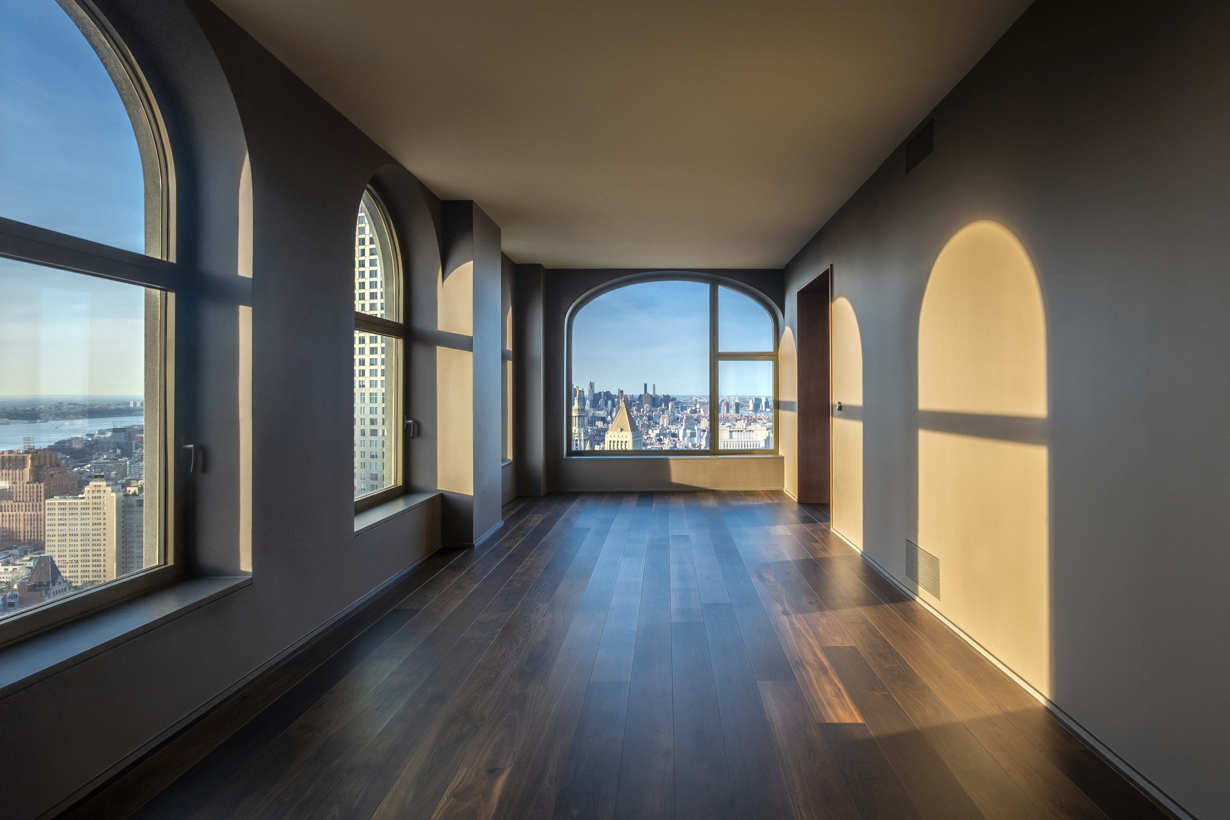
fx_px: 581
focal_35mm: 17
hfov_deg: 93.1
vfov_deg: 70.4
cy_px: 397
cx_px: 659
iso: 200
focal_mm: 10
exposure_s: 1/170
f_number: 7.1
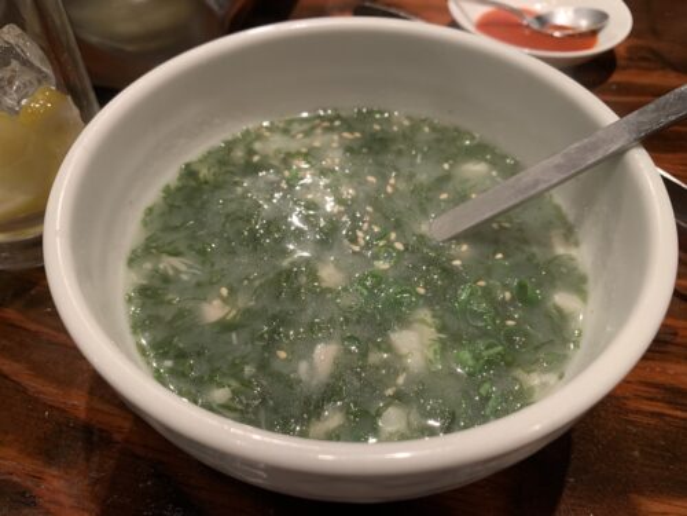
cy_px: 258
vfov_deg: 53.1
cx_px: 344
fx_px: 516
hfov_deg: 67.3
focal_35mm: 26
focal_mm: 4.25
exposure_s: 1/50
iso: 160
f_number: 1.8
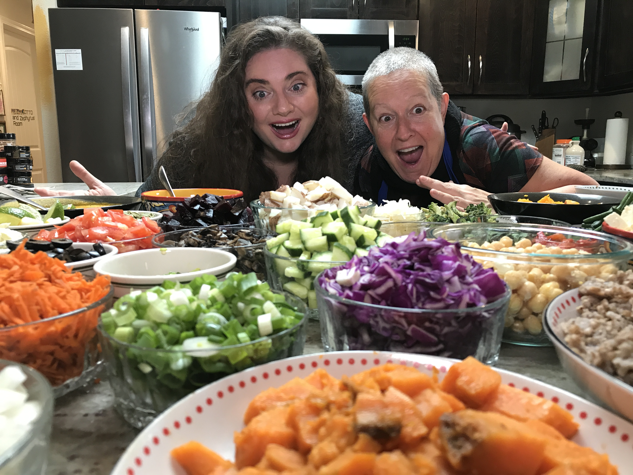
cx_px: 316
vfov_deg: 49.7
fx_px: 512
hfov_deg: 63.4
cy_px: 238
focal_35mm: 28
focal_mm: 3.99
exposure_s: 1/20
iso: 40
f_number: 1.8
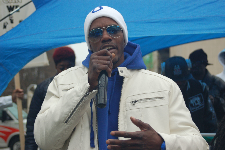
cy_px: 75
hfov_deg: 20.0
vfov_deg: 13.4
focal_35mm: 102
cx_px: 112
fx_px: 637
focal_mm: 68
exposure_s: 1/320
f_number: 5.3
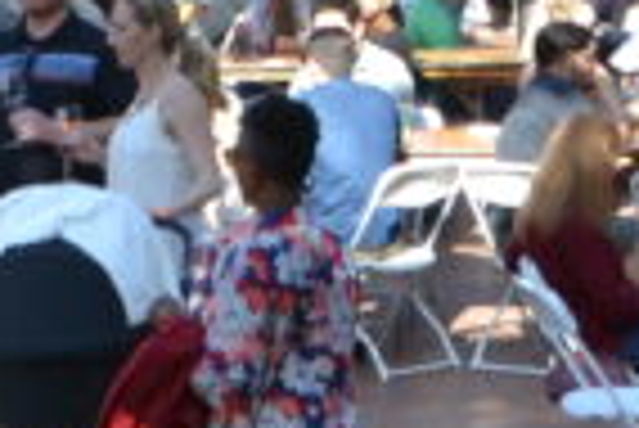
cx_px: 495
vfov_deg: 5.3
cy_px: -92
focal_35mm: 260
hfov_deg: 7.9
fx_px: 4620
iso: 220
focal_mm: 24
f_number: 8
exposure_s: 1/30
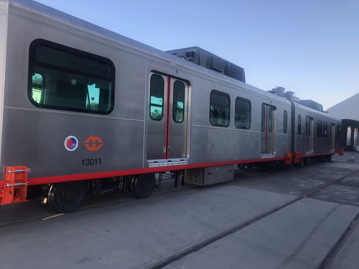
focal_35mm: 28
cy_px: 134
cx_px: 180
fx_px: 290
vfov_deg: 49.7
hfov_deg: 63.4
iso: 20
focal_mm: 3.99
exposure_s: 1/587
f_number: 1.8
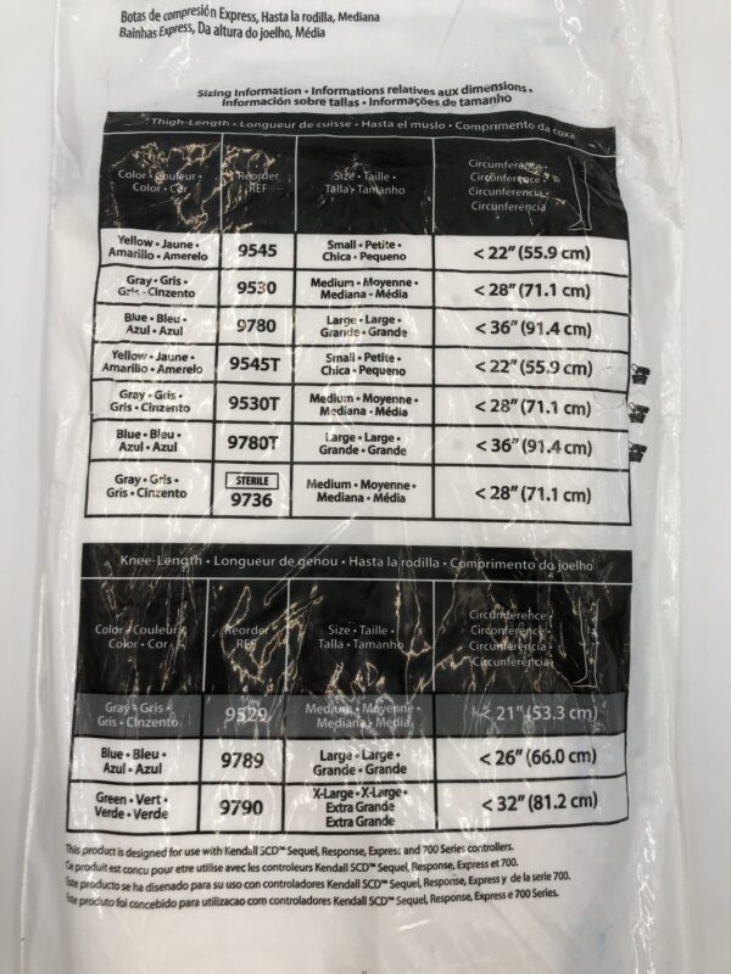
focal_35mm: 28
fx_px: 788
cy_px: 487
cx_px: 366
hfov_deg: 49.7
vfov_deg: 63.4
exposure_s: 1/120
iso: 32
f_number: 1.8
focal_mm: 3.99
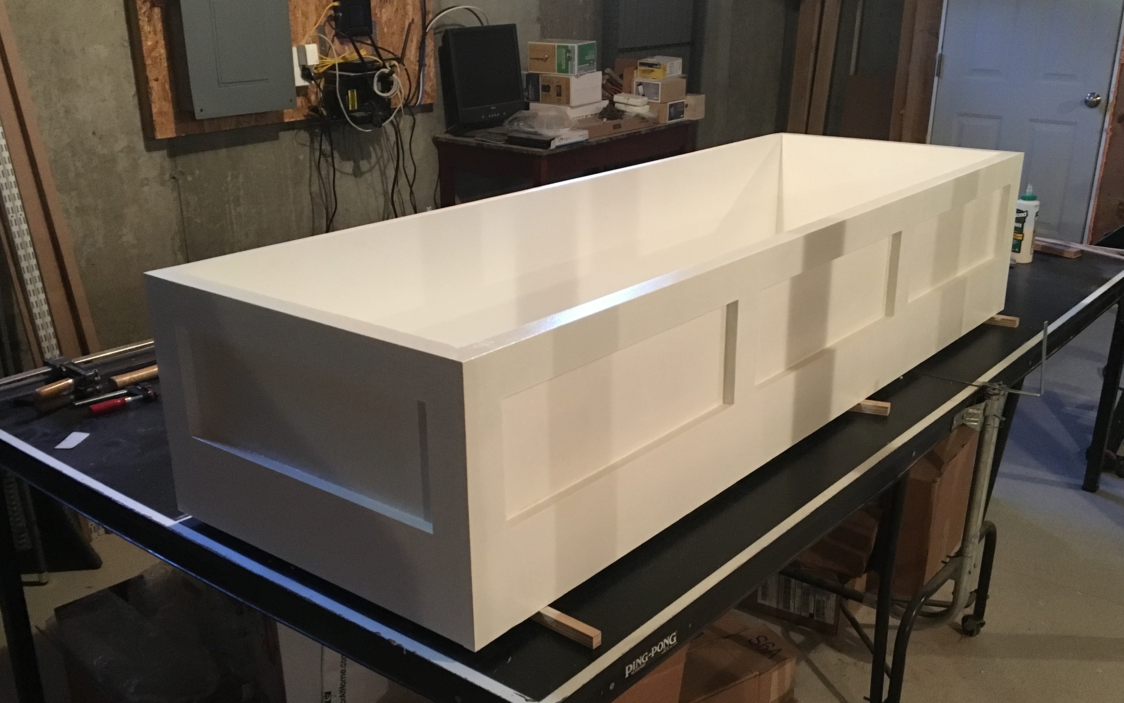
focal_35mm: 36
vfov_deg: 35.3
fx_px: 1103
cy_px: 405
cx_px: 592
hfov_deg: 54.0
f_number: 2.2
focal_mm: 4.15
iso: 250
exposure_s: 1/15
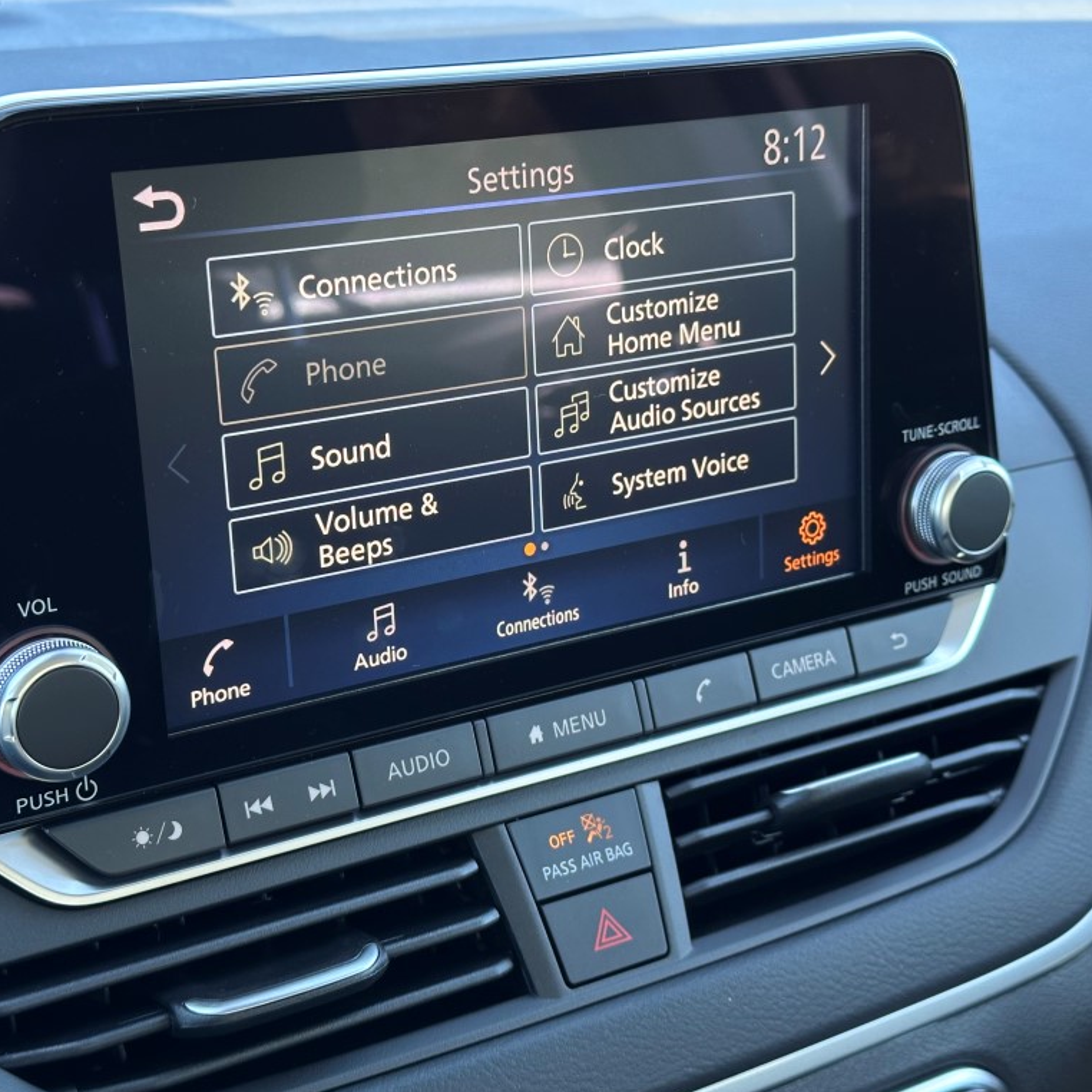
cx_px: 477
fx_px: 2034
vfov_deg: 30.0
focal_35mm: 57
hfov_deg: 30.0
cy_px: 547
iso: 80
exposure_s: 1/116
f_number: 1.78
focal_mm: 6.86
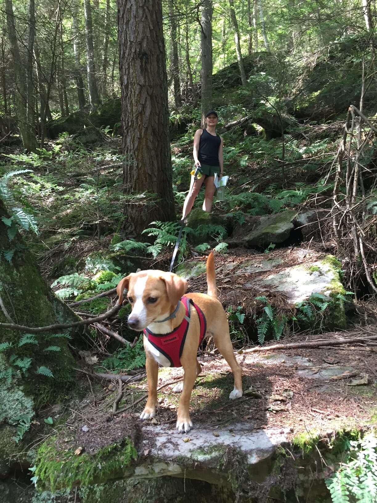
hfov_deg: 48.2
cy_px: 252
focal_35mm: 29
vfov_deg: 61.7
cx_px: 188
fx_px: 421
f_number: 2.2
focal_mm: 4.15
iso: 64
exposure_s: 1/30
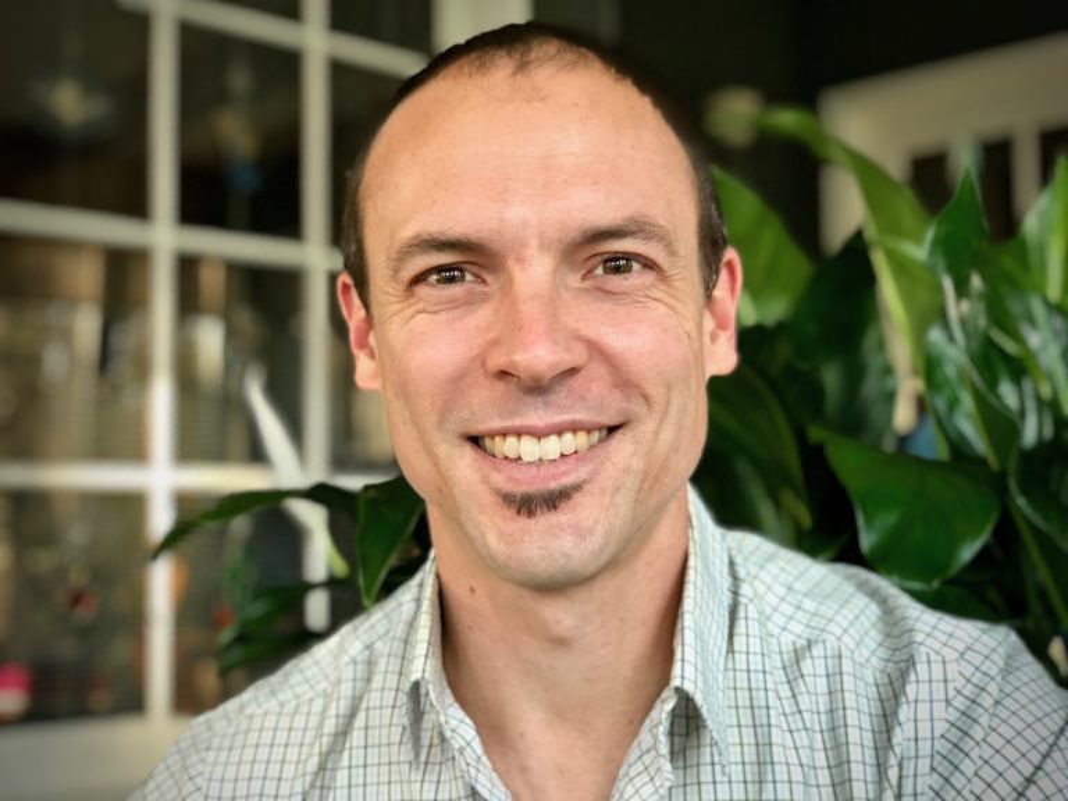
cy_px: 400
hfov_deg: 36.8
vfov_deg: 28.0
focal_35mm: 52
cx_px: 534
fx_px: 1604
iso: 160
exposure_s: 1/24
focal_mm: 6
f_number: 2.4
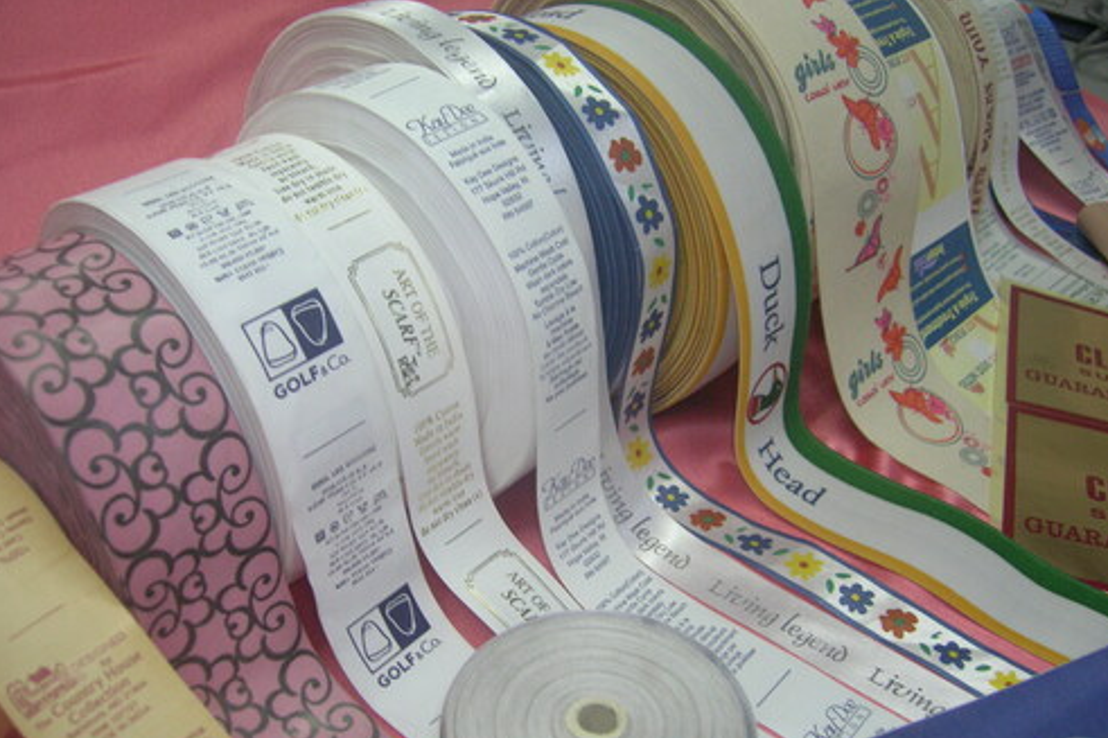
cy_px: 383
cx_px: 551
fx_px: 1108
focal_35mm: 36
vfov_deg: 36.8
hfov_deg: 53.1
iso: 118
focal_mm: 5.7
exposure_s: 1/29.1
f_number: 2.9
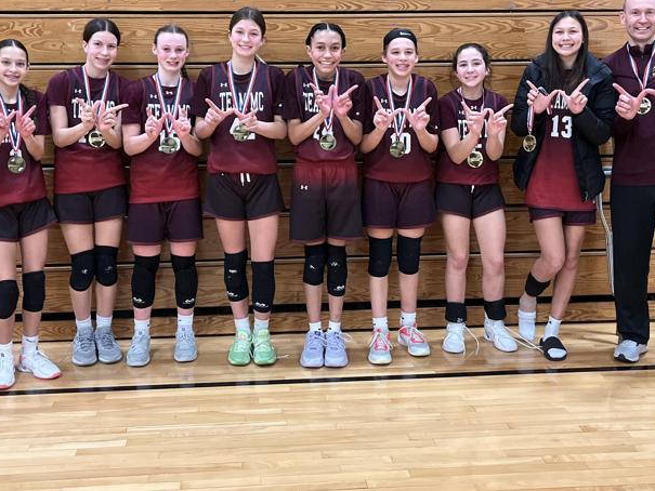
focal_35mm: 44
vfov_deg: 32.6
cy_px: 170
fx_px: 833
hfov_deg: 42.9
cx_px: 319
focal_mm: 5.1
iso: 400
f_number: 1.6
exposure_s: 1/60
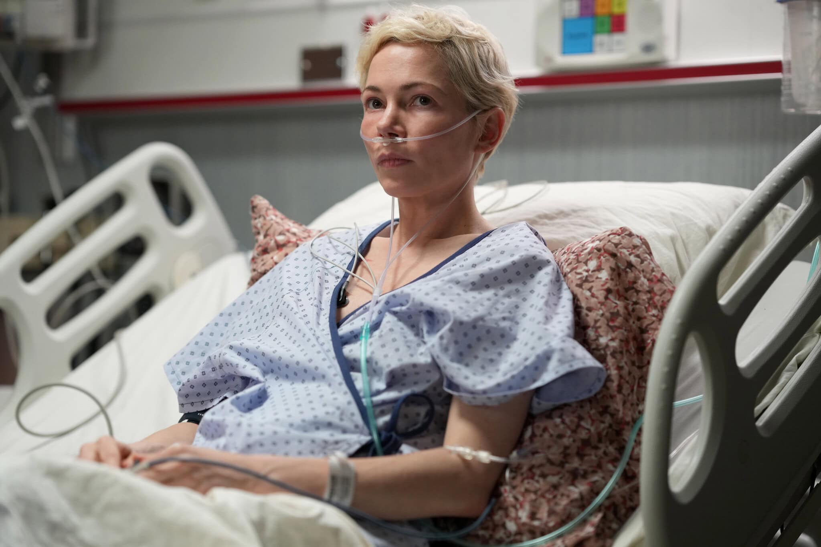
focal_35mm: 85
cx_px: 410
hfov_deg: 23.9
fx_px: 1938
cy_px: 274
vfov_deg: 16.1
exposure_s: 1/100
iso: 1250
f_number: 2
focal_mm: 85
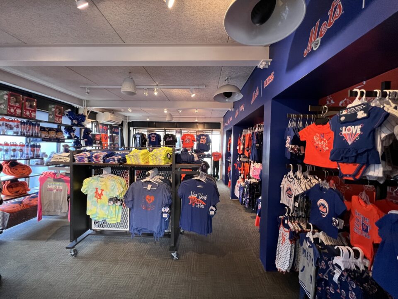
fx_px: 149
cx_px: 199
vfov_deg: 89.9
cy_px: 150
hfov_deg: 106.2
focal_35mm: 13
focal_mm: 1.57
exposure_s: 1/60
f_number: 1.8
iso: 320
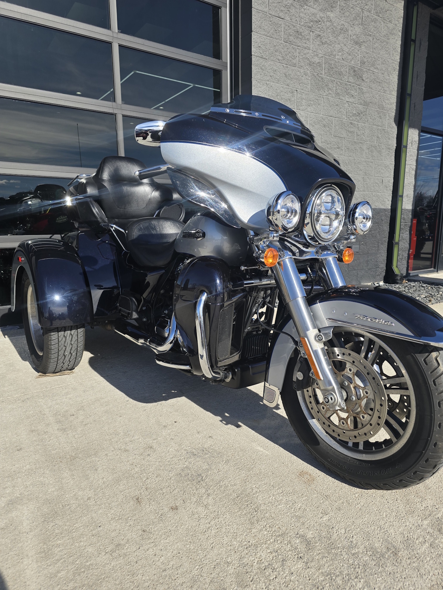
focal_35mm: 23
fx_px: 393
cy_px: 295
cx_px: 222
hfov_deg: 58.9
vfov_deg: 73.9
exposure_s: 1/659
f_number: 1.7
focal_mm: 6.3
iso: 12
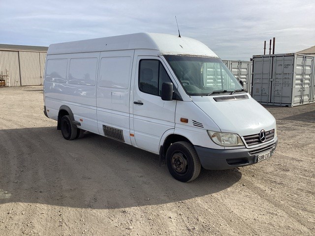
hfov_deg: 58.4
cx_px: 158
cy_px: 118
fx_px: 282
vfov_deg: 45.4
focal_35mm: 31
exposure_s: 1/1508
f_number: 2.4
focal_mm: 3.3
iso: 25
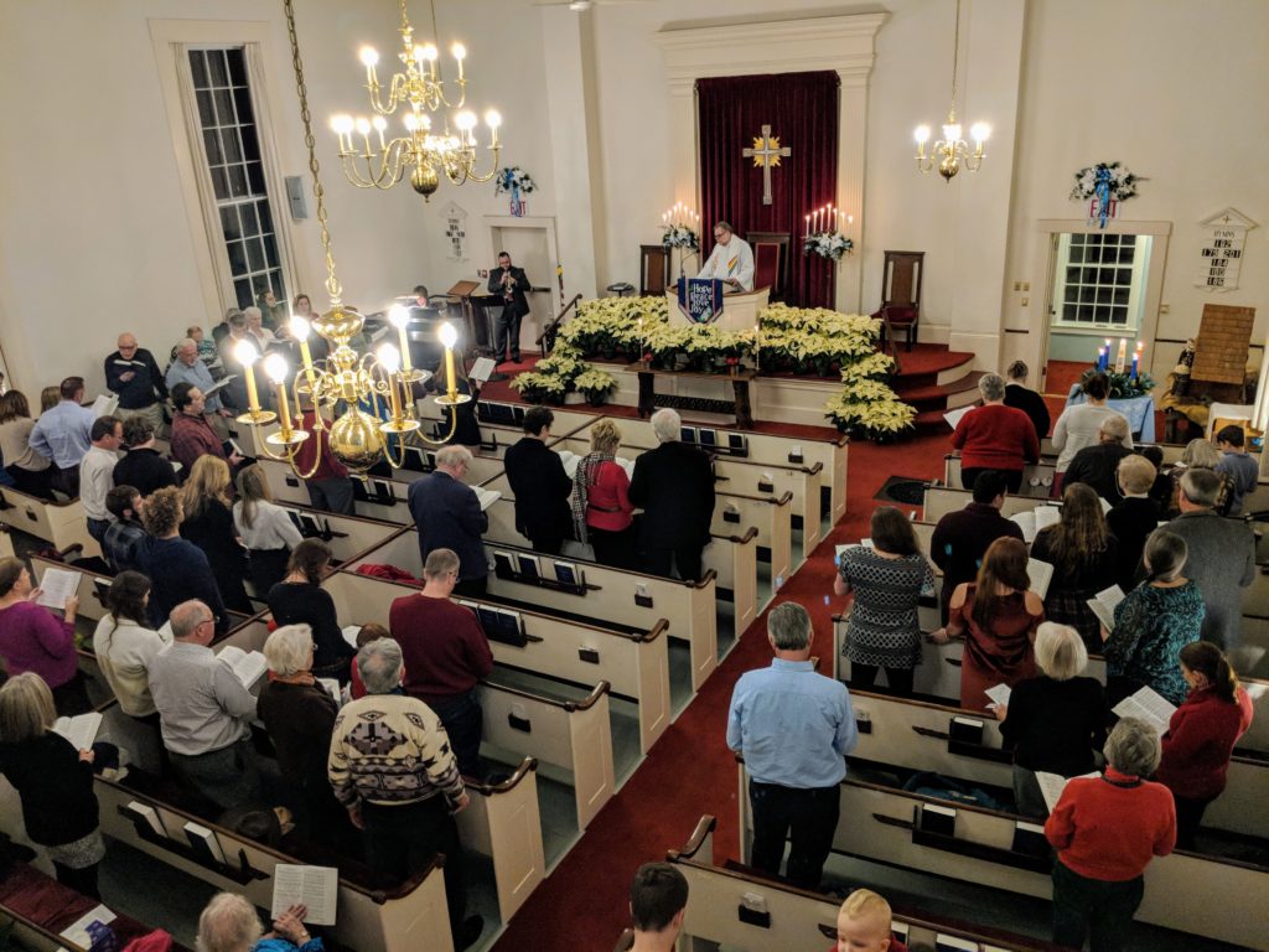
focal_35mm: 27
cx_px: 634
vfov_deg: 51.4
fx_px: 990
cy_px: 476
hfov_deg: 65.3
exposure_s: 1/60
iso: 308
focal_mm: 4.44
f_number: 1.8
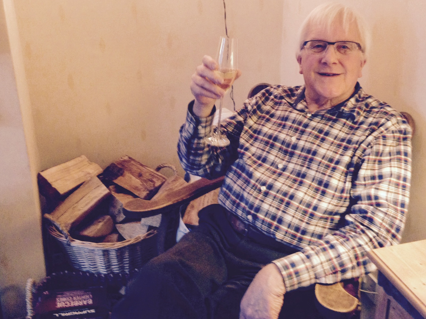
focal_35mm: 44
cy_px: 120
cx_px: 232
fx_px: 541
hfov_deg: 42.9
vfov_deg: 32.7
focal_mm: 4.12
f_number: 2.4
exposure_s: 1/15
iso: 400
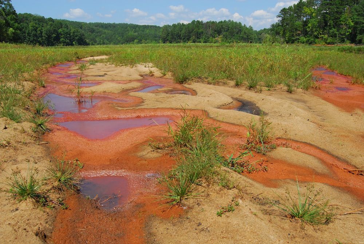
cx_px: 182
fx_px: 304
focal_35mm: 30
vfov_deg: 43.7
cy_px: 122
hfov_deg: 61.9
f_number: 8
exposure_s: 1/200
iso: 100
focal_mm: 20
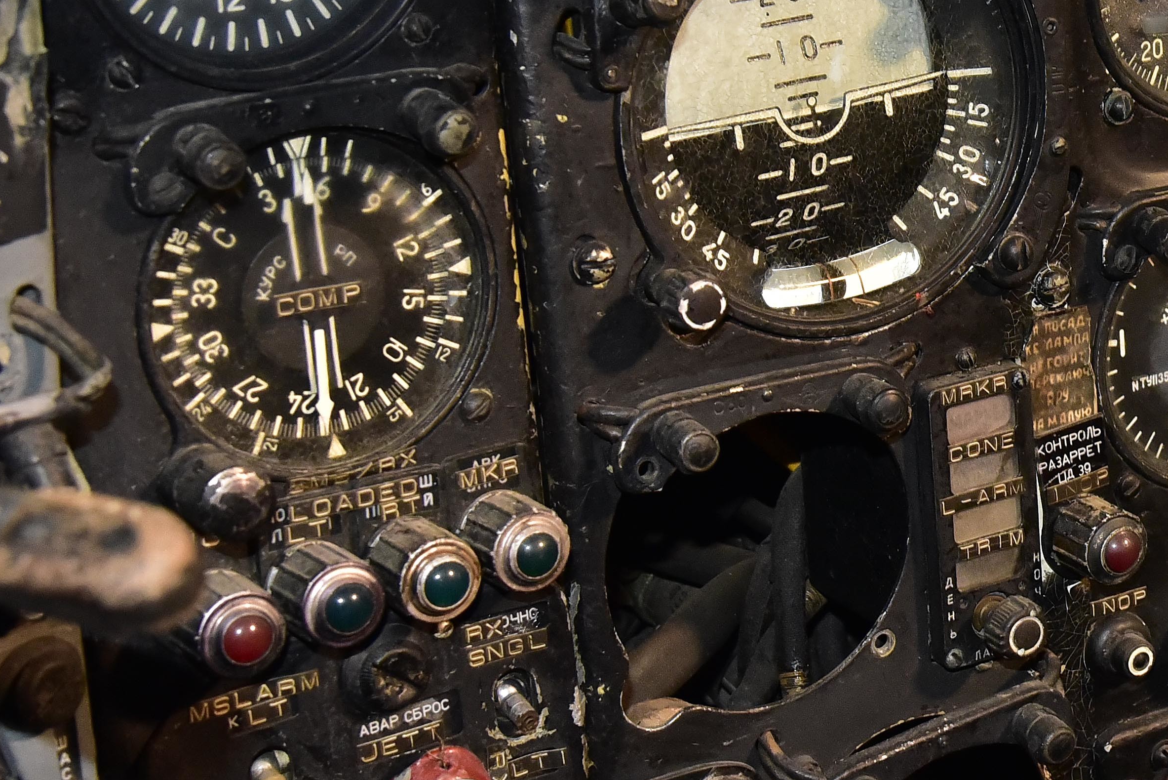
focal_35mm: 89
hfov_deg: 21.9
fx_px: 2888
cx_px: 1198
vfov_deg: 15.4
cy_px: 311
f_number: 7.1
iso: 3200
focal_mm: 35
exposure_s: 1/30
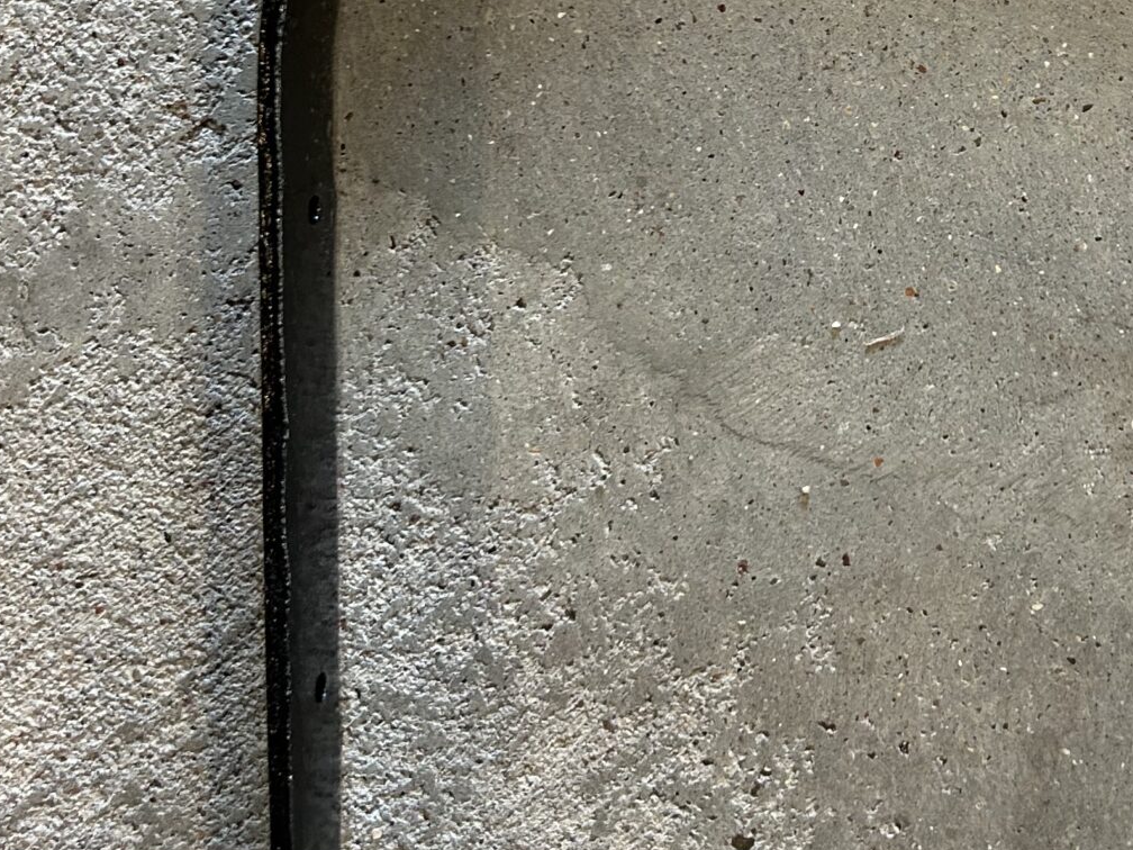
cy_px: 53
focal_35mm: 66
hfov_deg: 28.4
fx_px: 2160
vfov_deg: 21.7
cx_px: 995
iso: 160
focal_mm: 5.7
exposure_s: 1/60
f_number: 1.5
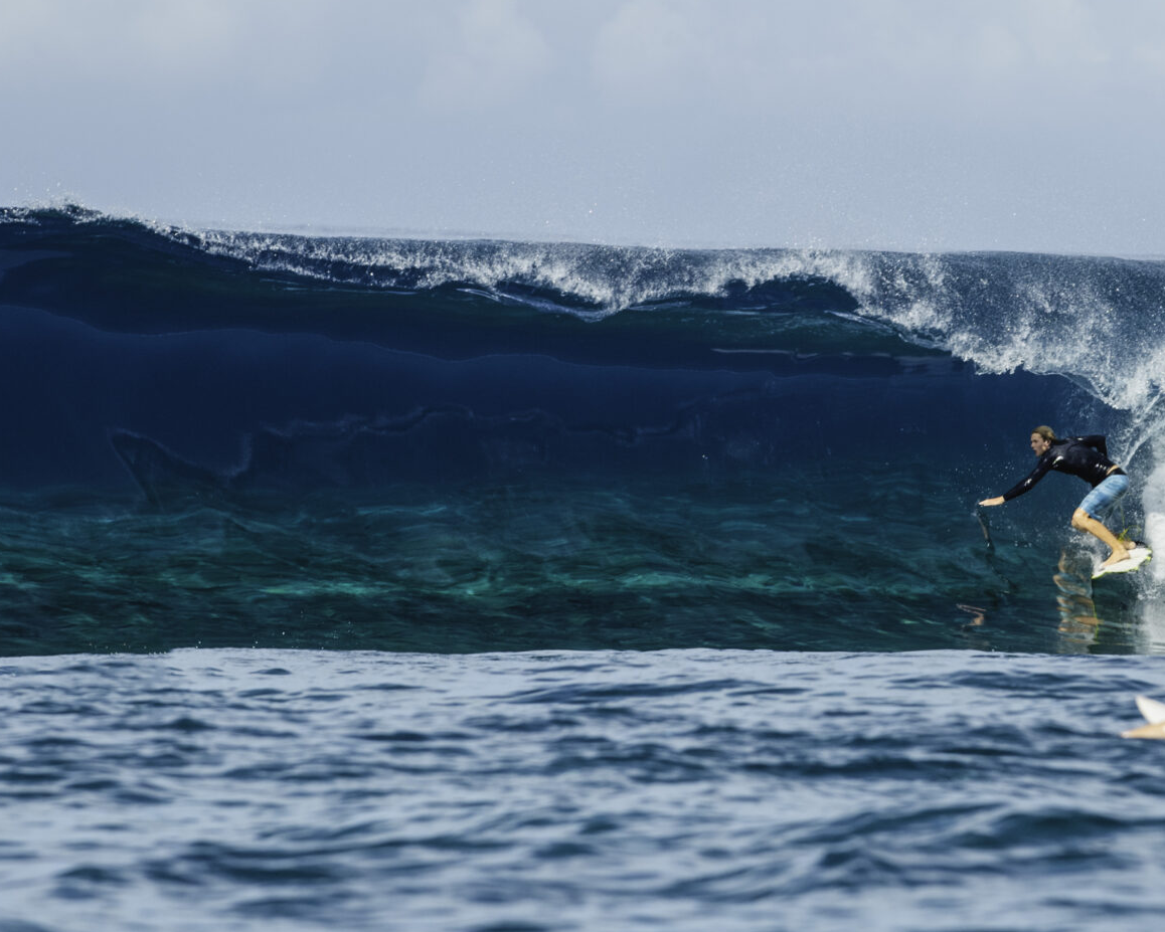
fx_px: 13933
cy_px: 412
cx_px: 819
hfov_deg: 4.8
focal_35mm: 404
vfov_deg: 3.8
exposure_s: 1/1250
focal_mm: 185
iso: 250
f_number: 6.3
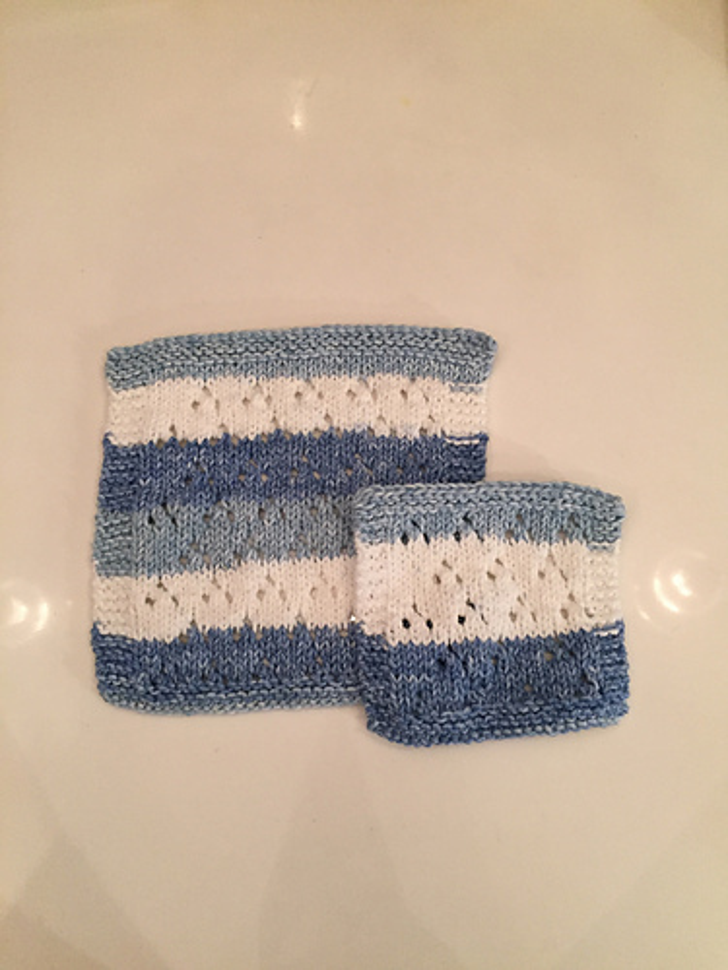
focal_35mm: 29
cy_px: 485
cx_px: 364
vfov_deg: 61.7
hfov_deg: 48.2
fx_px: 813
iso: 200
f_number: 2.2
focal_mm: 4.15
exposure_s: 1/30
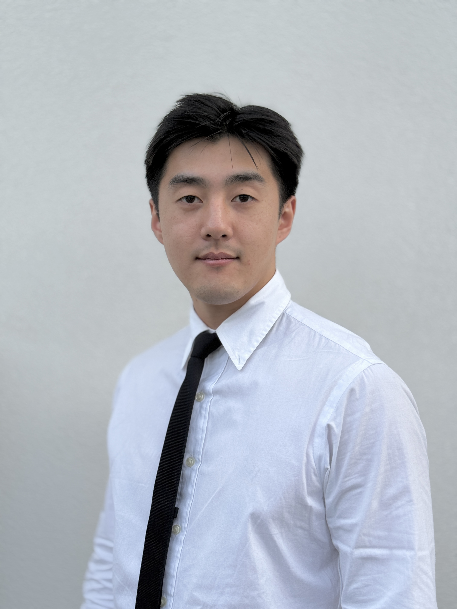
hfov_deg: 30.3
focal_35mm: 48
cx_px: 228
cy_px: 304
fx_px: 845
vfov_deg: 39.7
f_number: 1.78
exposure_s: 1/89
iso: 100
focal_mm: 6.76
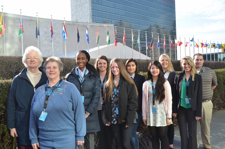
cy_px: 74
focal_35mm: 33
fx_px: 206
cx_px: 112
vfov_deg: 39.8
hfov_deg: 57.3
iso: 400
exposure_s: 1/1250
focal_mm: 22
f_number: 4.5
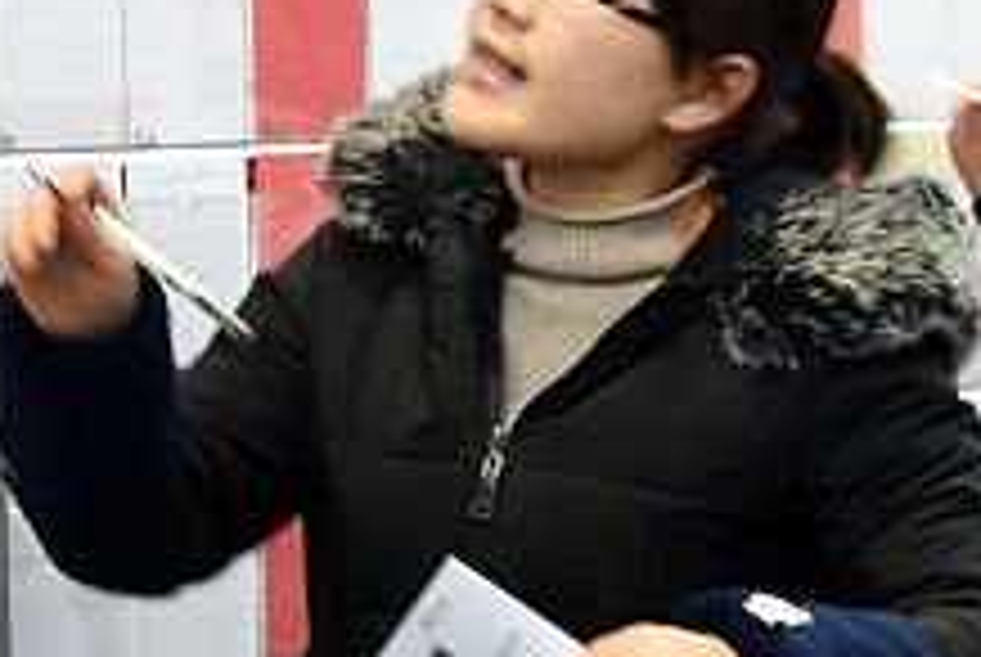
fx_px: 6603
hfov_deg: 8.4
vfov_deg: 5.7
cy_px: 848
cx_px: 994
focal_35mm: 242
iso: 1000
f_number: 4
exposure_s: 1/40
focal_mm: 44
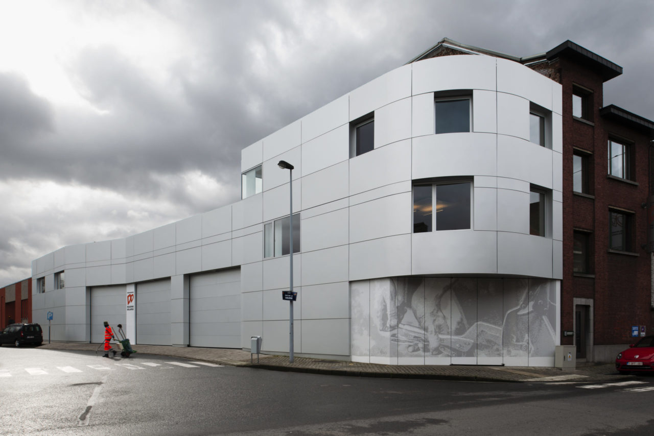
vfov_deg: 53.2
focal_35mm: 24
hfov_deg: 73.7
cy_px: 218
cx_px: 327
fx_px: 436
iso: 100
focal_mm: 24
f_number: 16
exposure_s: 1/25
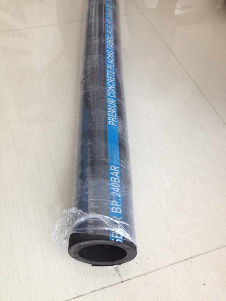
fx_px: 305
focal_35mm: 35
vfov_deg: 52.6
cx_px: 113
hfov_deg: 40.7
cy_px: 150
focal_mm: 4.28
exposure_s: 1/20
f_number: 2.4
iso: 125
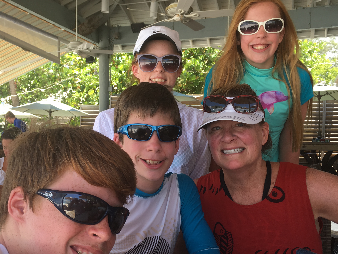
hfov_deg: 46.7
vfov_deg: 35.7
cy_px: 159
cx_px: 149
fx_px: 391
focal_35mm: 40
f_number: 2.2
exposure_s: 1/210
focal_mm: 4.15
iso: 25
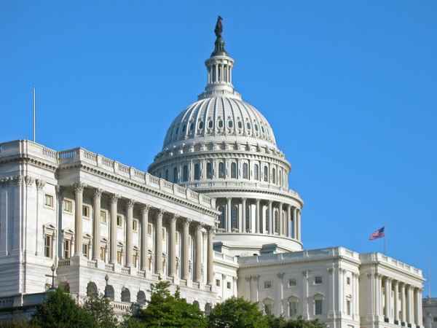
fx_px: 922
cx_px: 218
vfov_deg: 20.2
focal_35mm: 73
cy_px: 164
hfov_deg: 26.7
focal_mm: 12.2
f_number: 12.4
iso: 50
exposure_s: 1/51.6
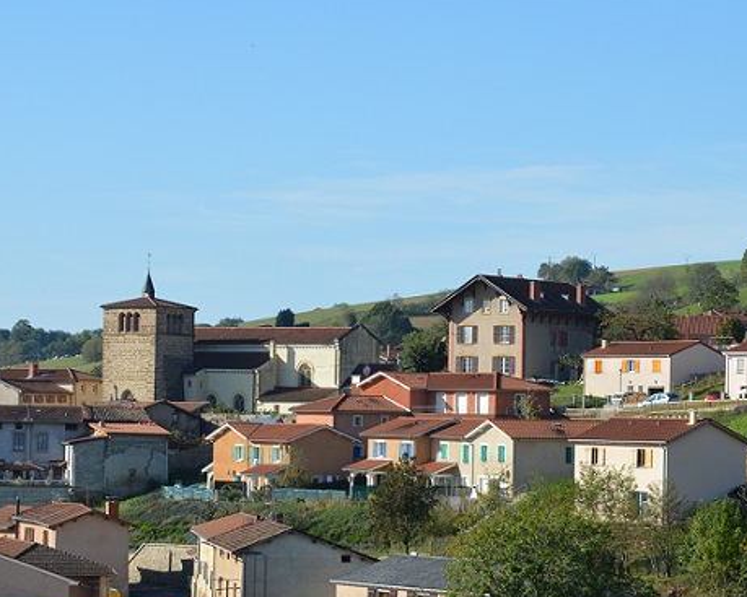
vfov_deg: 12.7
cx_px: 447
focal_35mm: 121
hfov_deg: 15.9
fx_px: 2675
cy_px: 399
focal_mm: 52
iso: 100
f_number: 7.1
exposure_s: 1/200
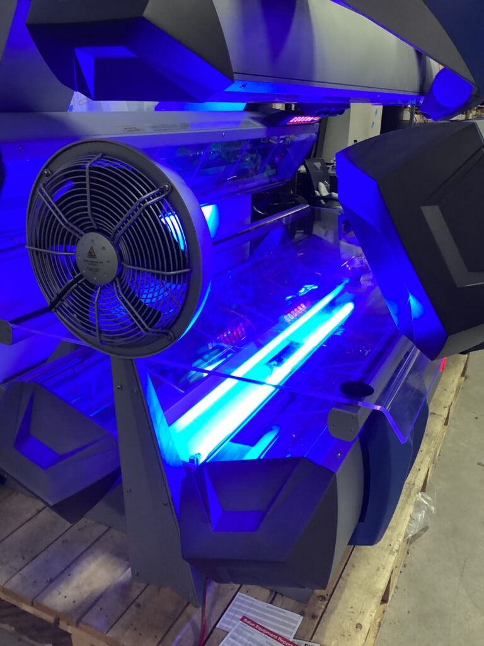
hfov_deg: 45.4
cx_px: 242
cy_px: 323
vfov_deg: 58.4
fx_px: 578
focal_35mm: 31
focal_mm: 3.3
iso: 250
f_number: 2.4
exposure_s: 1/60
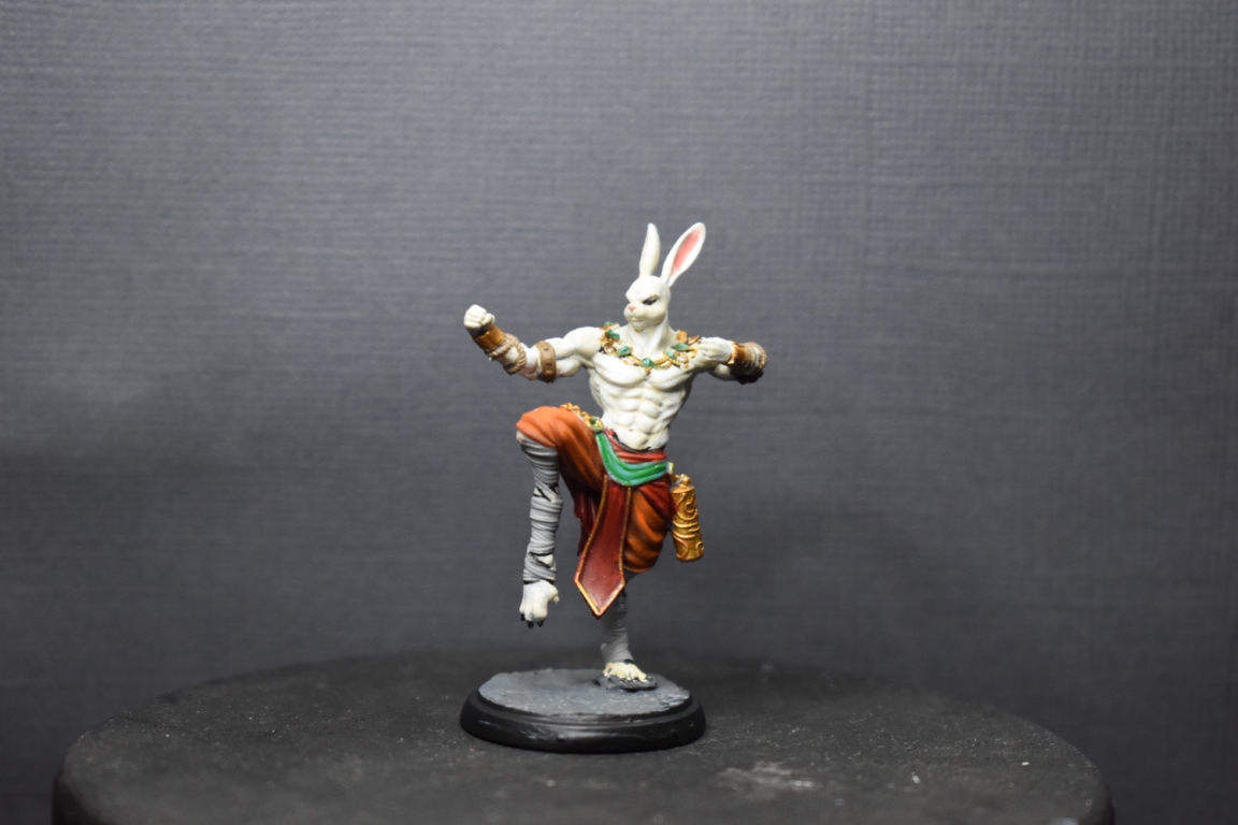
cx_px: 619
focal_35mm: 82
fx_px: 2837
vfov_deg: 16.6
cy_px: 412
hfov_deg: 24.6
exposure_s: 1/200
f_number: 5.6
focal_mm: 55
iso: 800
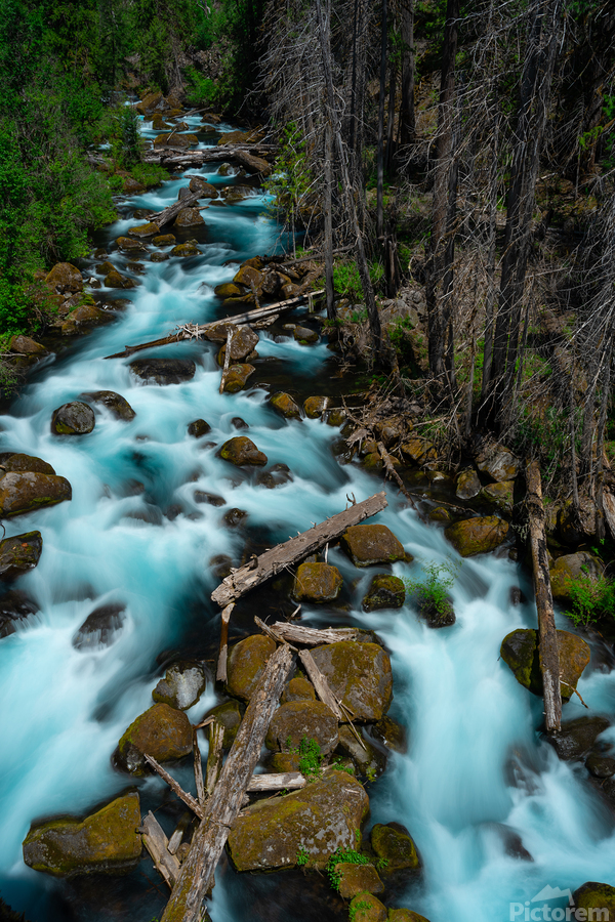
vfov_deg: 58.7
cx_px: 308
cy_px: 461
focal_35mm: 32
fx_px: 820
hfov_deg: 41.1
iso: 64
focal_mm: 32
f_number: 22
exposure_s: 1.6
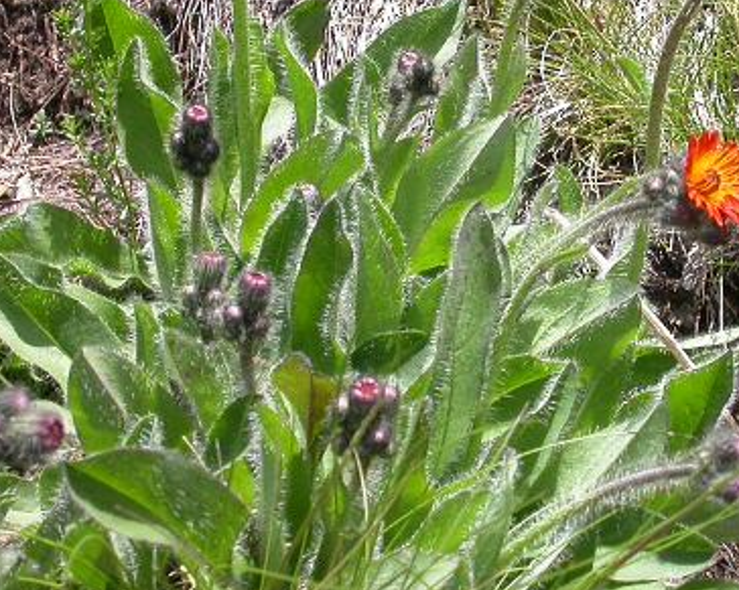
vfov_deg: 20.8
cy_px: 139
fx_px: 1596
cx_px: 617
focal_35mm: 73
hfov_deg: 25.5
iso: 100
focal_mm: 7.85
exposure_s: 1/123
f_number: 4.7
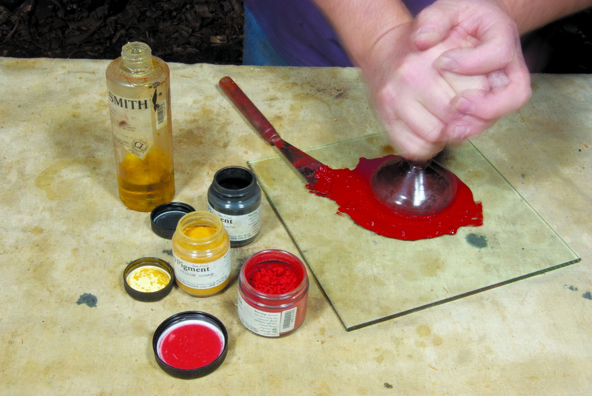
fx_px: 790
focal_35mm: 48
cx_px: 296
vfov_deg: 28.1
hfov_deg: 41.1
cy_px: 198
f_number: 25
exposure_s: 1
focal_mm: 32
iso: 200
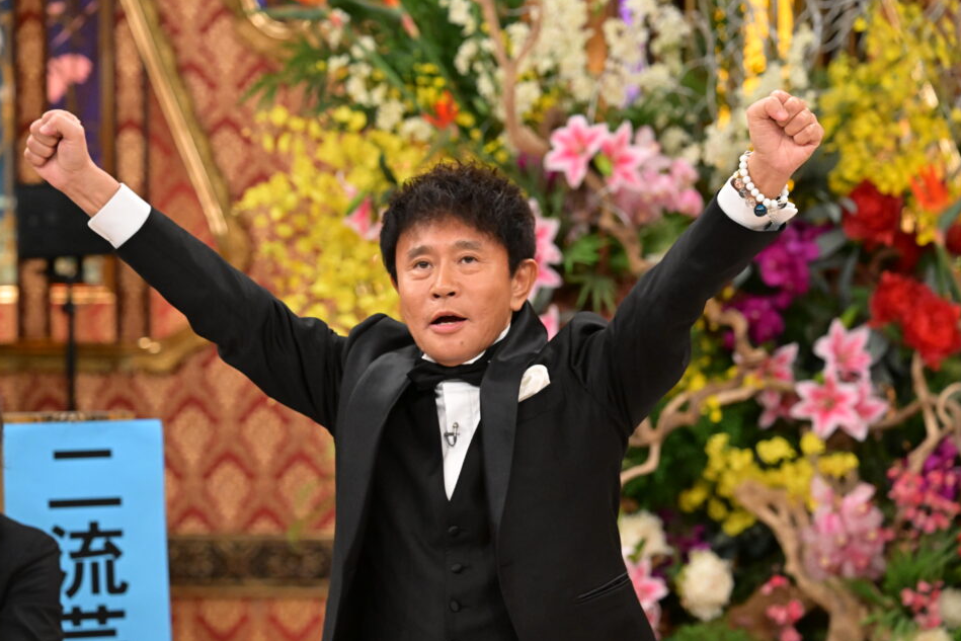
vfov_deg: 6.7
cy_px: 328
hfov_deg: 10.0
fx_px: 5473
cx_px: 478
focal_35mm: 205
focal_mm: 190
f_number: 6.3
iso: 5000
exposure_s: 1/320
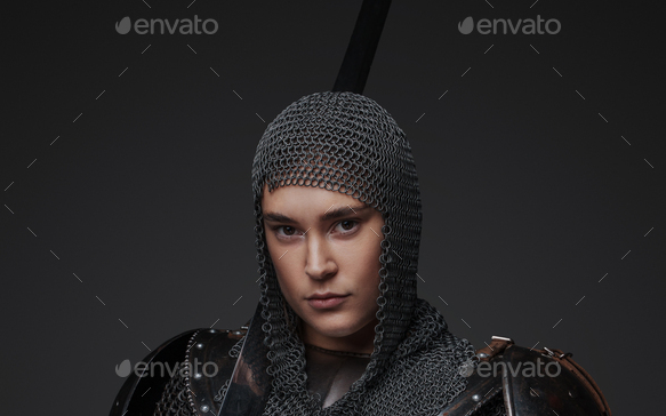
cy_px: 361
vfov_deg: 11.2
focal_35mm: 116
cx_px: 335
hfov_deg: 18.0
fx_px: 2105
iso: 200
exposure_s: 1/200
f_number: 7.1
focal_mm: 75
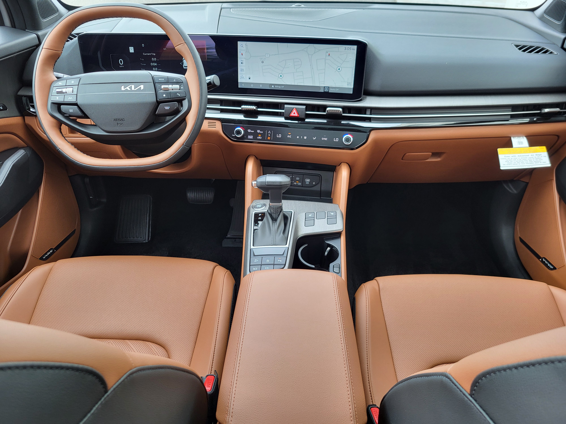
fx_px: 425
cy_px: 212
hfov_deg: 67.3
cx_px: 283
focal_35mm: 26
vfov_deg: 53.1
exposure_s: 1/120
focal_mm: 5.4
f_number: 1.8
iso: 64
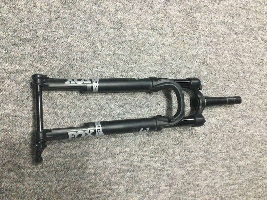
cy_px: 100
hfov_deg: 58.4
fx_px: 239
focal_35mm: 31
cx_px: 134
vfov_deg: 45.4
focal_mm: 3.3
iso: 250
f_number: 2.4
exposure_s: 1/15
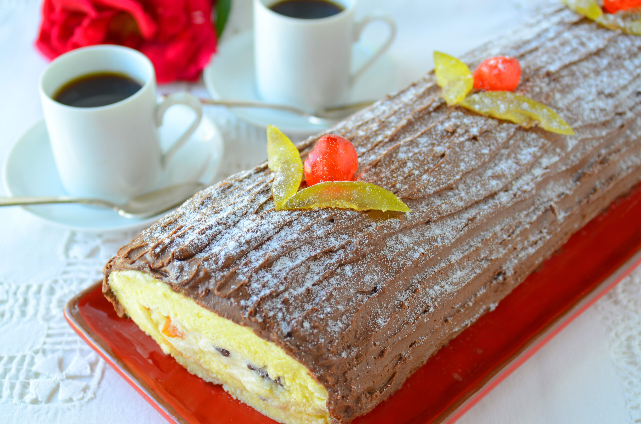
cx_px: 320
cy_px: 212
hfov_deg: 33.5
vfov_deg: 22.5
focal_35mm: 60
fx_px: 1066
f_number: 5
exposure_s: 1/13
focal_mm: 40
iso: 100
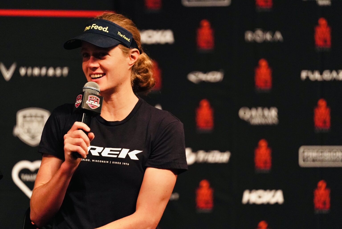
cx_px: 171
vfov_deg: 4.6
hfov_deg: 6.9
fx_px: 2852
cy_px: 114
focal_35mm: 300
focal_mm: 300
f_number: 2.8
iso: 6400
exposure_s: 1/800
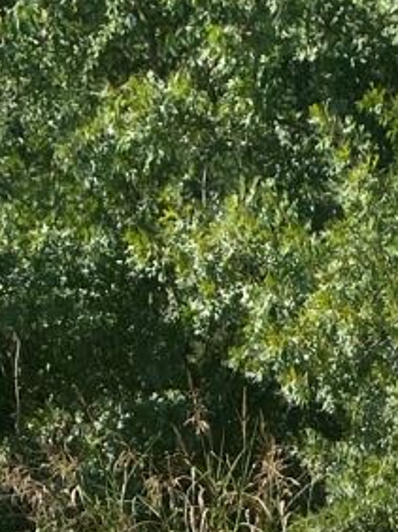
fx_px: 1935
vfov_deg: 13.9
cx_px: 832
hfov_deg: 10.6
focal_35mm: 126
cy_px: 970
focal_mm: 4.25
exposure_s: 1/2183
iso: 32
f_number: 1.8
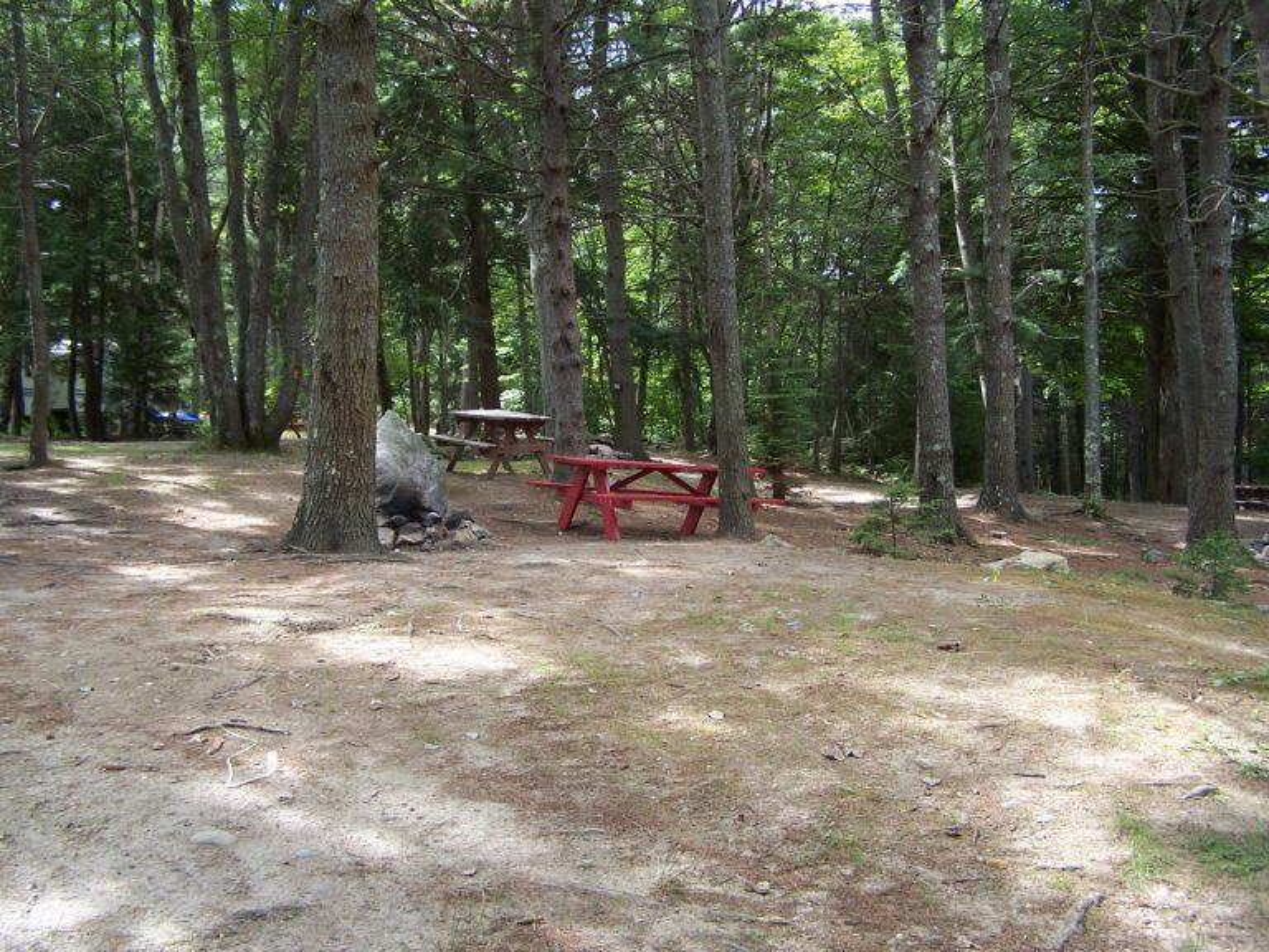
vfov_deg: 37.7
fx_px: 1393
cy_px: 476
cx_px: 634
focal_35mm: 38
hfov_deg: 49.0
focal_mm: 6.3
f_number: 2.8
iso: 80
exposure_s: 1/90
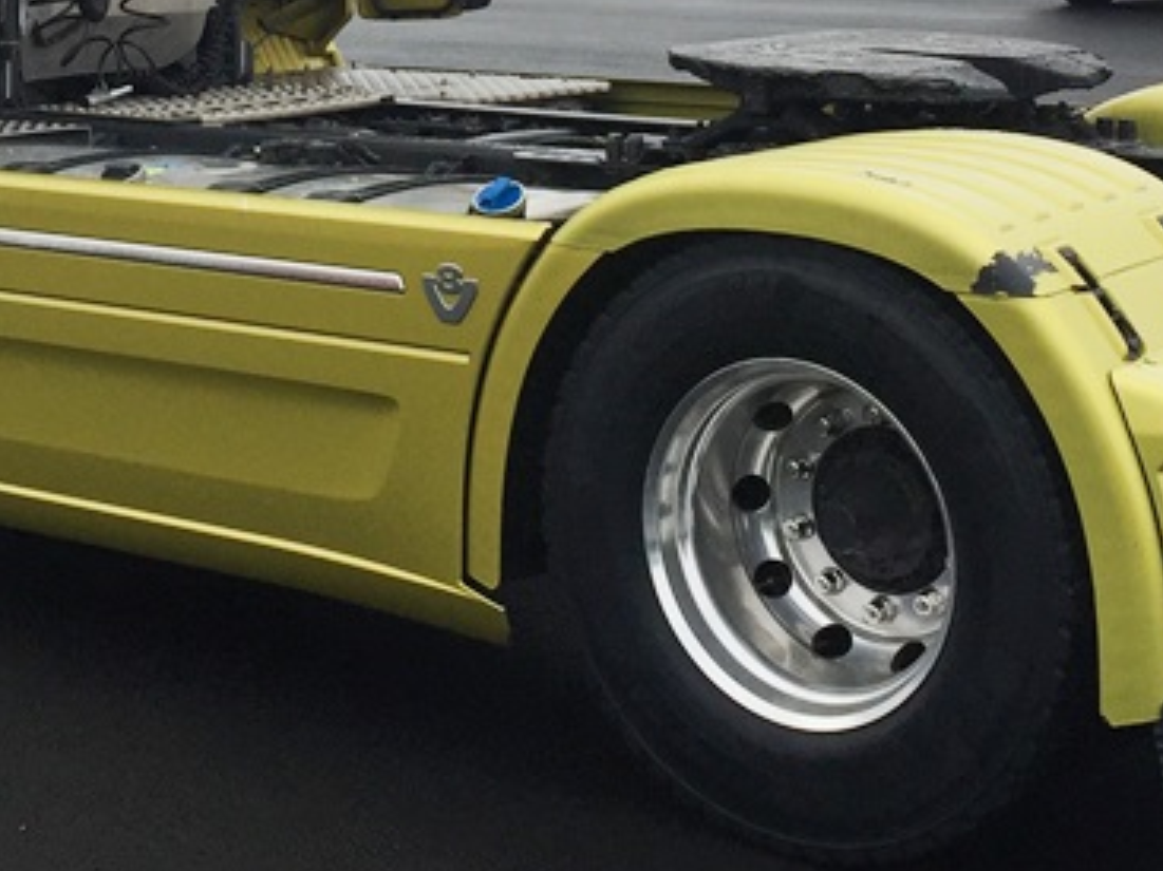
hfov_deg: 24.1
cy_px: -136
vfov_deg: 17.5
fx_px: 2720
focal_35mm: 81
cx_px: 450
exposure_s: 1/618
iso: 32
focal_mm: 4.15
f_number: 2.2
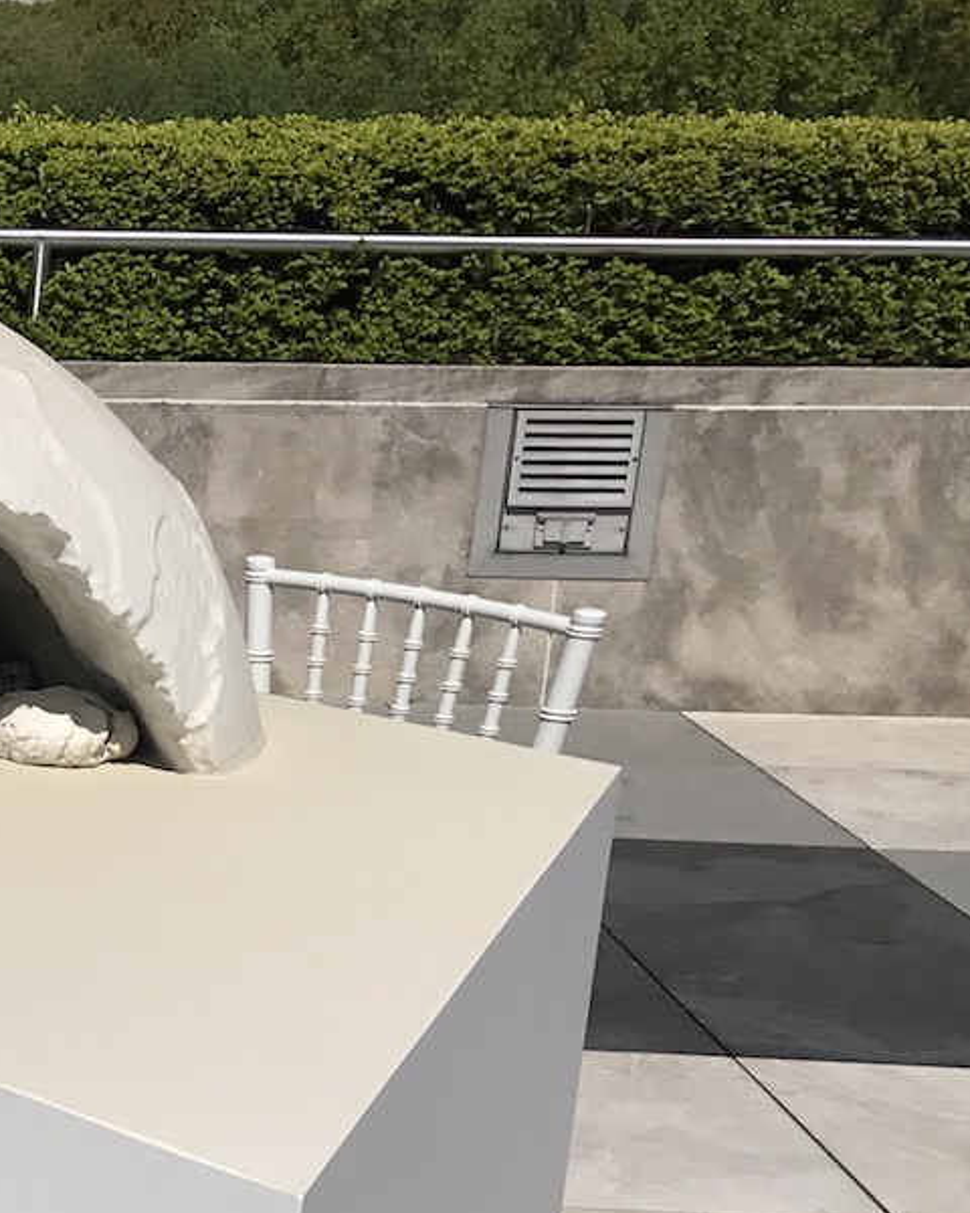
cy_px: 972
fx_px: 2835
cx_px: -706
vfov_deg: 23.8
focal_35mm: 79
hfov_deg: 16.6
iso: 20
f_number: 1.8
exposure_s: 1/6410
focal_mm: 3.99
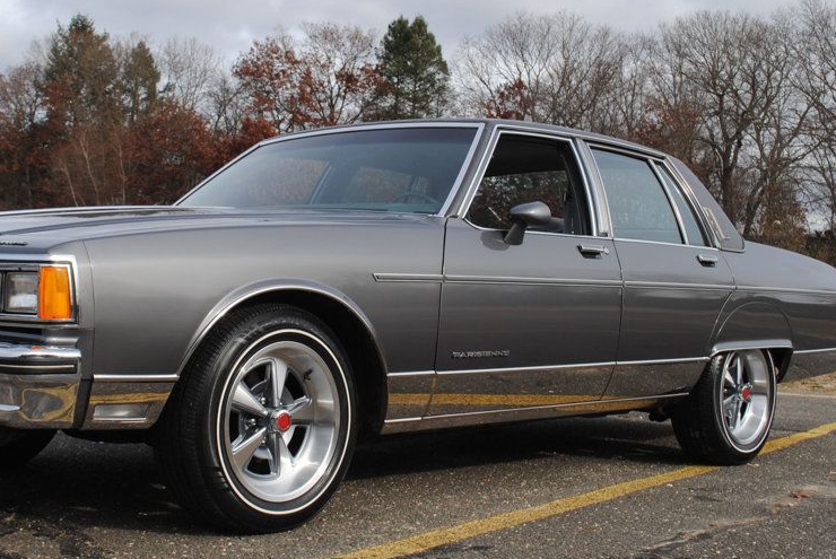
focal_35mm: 54
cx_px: 303
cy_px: 220
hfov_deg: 36.6
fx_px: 1255
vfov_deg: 25.1
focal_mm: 26
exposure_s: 1/200
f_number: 7.1
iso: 100
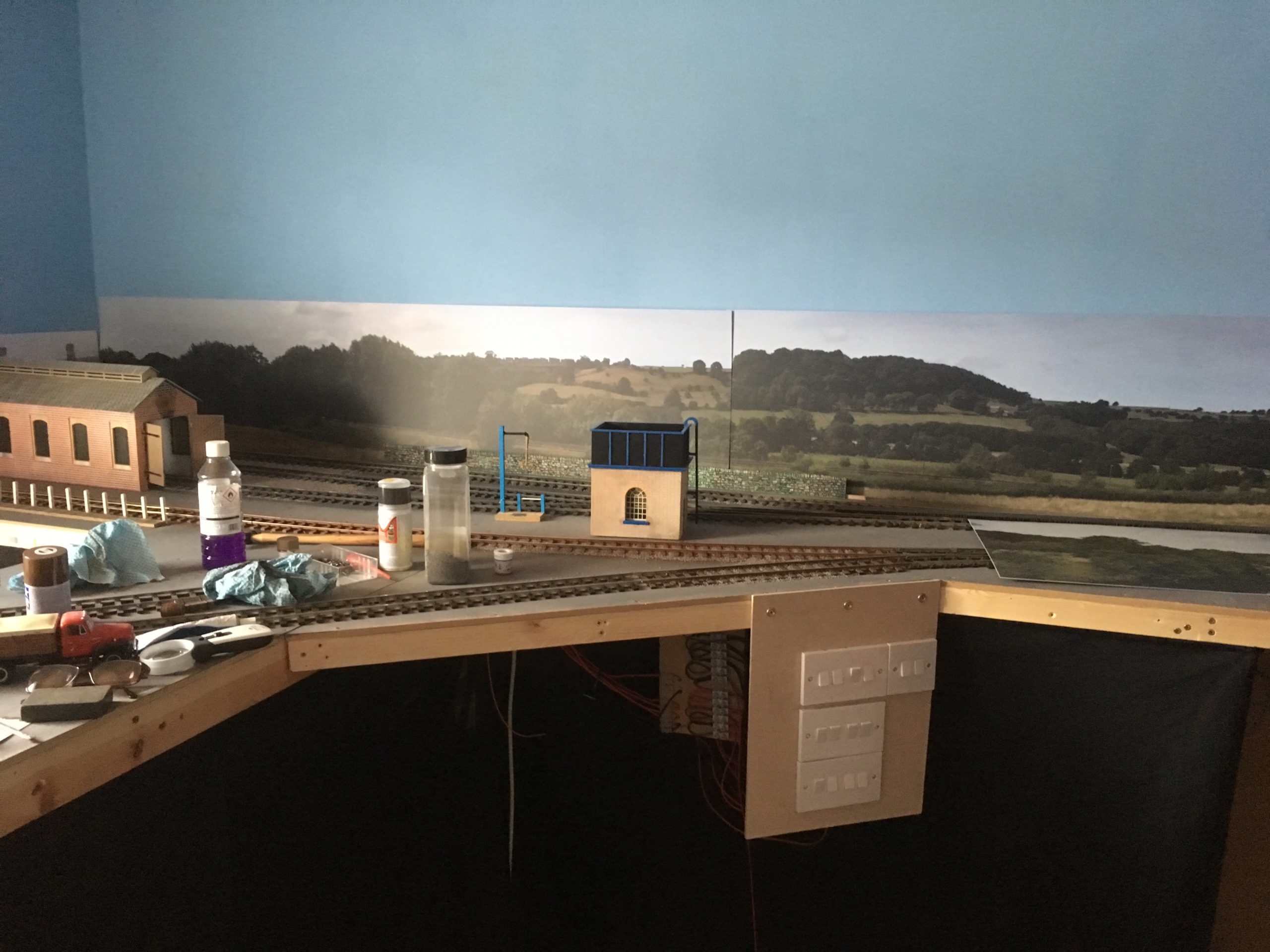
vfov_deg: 48.2
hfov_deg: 61.7
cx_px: 635
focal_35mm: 29
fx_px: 1064
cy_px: 476
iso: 320
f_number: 2.2
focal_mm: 4.15
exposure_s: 1/17
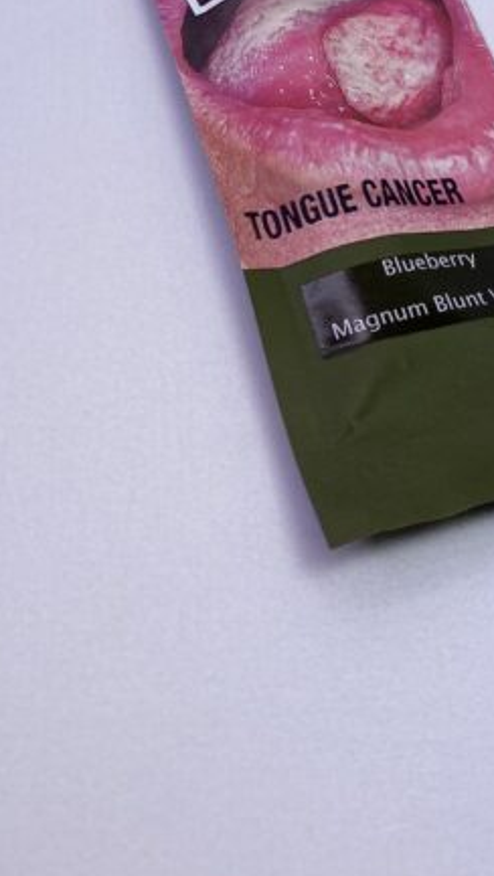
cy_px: -8
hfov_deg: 17.8
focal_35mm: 67
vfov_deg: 29.3
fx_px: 1558
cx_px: 435
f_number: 1.8
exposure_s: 1/690
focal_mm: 4.25
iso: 32
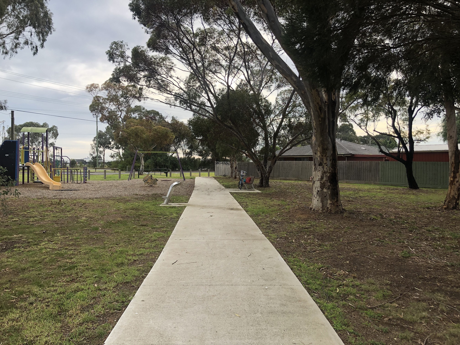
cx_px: 230
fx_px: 372
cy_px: 172
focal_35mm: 28
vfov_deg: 49.7
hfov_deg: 63.4
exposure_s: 1/695
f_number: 1.8
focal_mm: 3.99
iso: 20
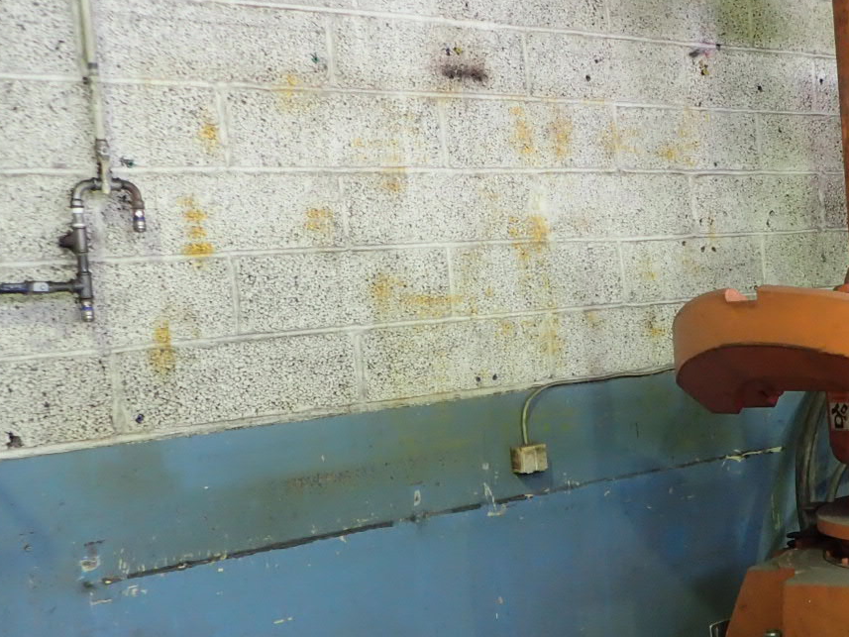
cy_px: 391
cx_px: 779
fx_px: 1374
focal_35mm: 56
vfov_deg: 26.0
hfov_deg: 32.5
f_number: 2
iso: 320
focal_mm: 4.5
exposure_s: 1/30
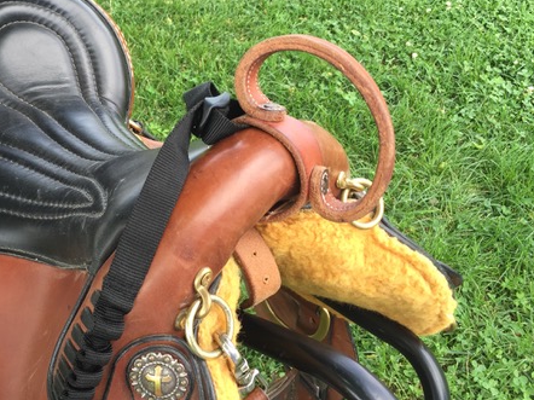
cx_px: 153
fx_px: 648
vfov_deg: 34.1
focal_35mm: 42
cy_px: 150
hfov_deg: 43.8
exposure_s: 1/122
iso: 32
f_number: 2.2
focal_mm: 4.15
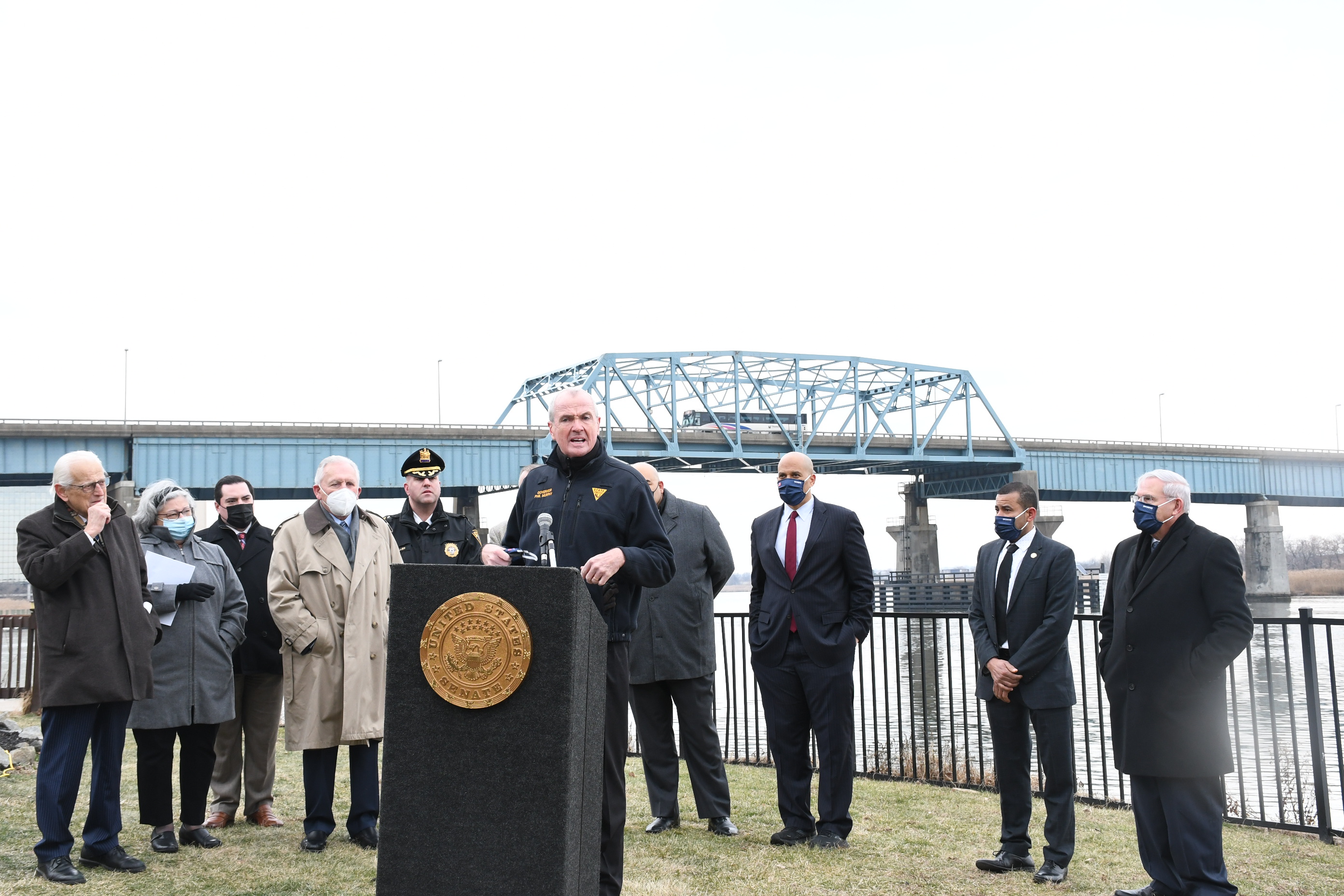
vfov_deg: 29.9
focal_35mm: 45
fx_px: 1680
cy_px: 448
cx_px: 672
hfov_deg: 43.6
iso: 800
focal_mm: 30
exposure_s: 1/320
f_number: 9
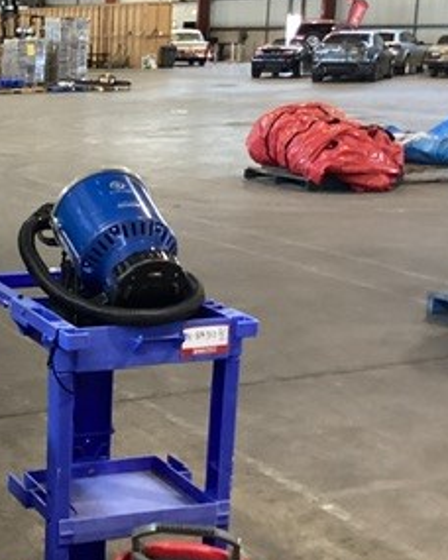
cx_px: -63
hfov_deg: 21.2
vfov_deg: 27.8
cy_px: 354
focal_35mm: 68
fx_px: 1127
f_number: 2.4
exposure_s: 1/60
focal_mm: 3.3
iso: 320
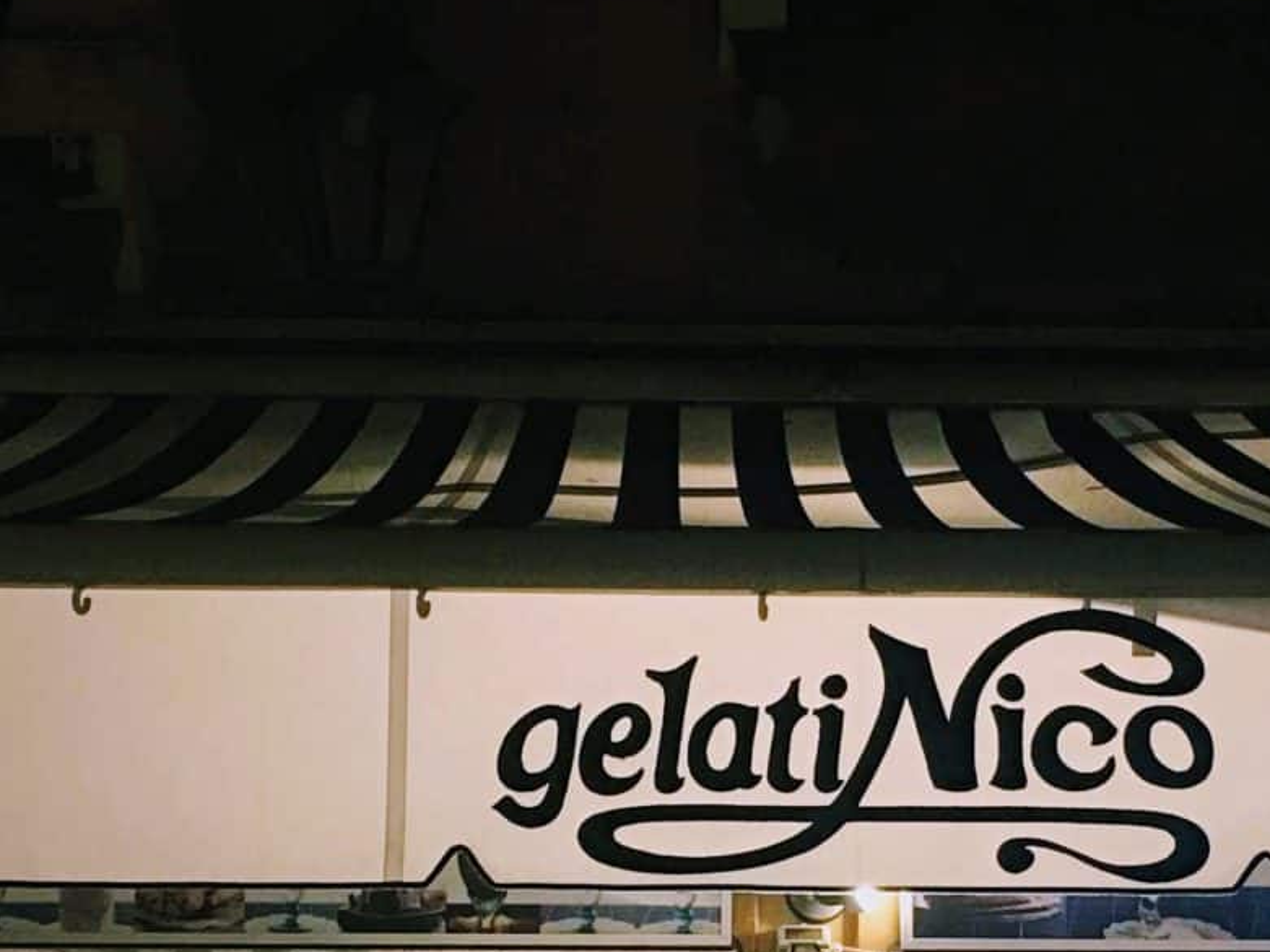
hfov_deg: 20.6
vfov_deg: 15.4
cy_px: 832
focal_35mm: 95
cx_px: 715
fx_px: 3486
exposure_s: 1/17
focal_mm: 4.15
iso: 50
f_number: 2.2
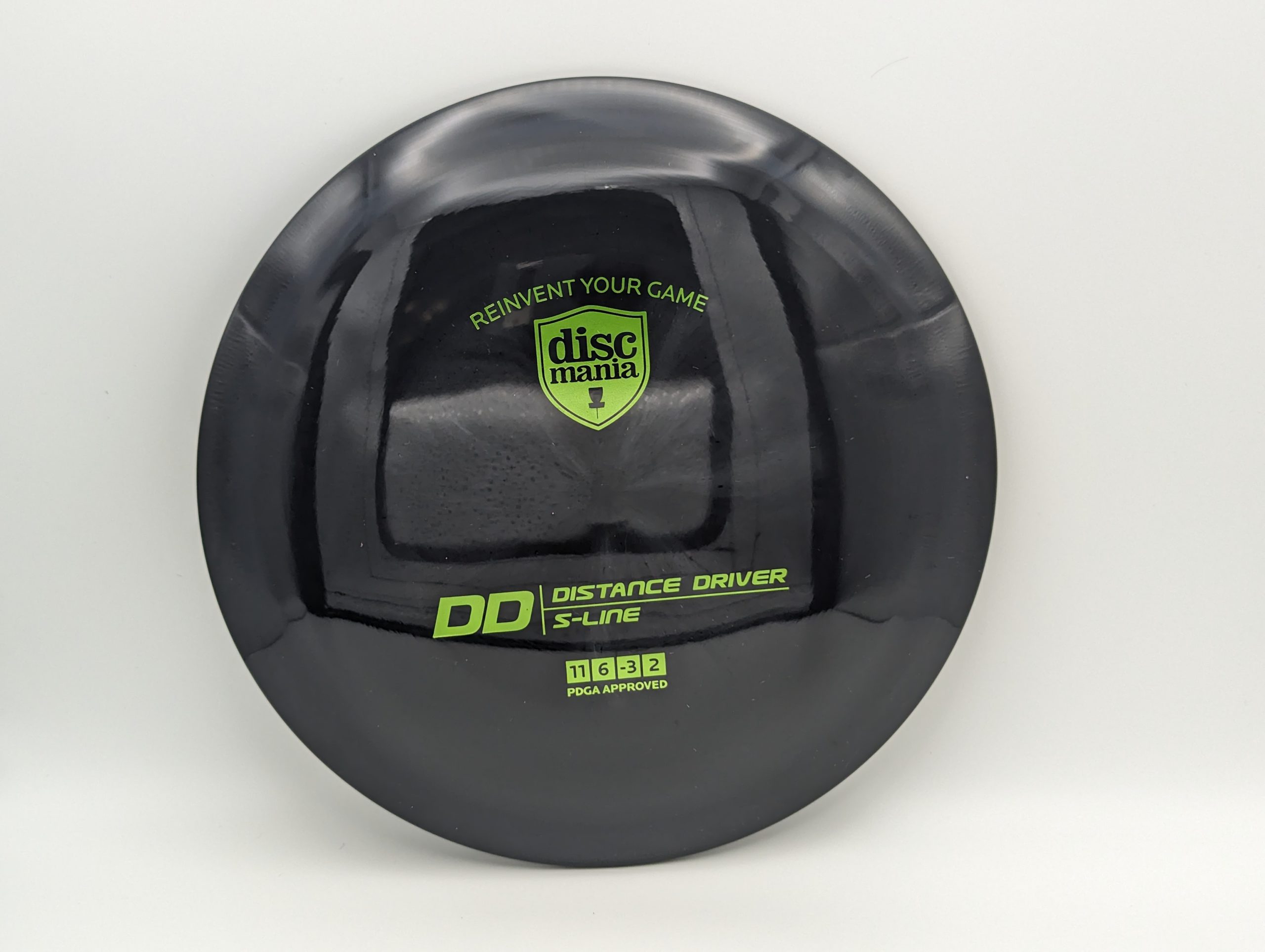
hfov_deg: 39.6
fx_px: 1757
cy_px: 476
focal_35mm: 48
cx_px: 632
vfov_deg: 30.3
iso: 122
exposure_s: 1/316
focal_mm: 6.81
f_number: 1.85
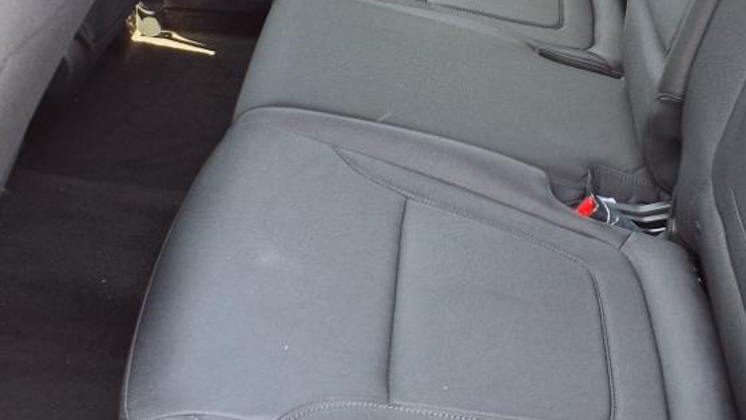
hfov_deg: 38.3
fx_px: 1068
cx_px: 449
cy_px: 59
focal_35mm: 54
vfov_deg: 21.8
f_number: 1.9
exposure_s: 1/40
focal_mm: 3.58
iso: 40
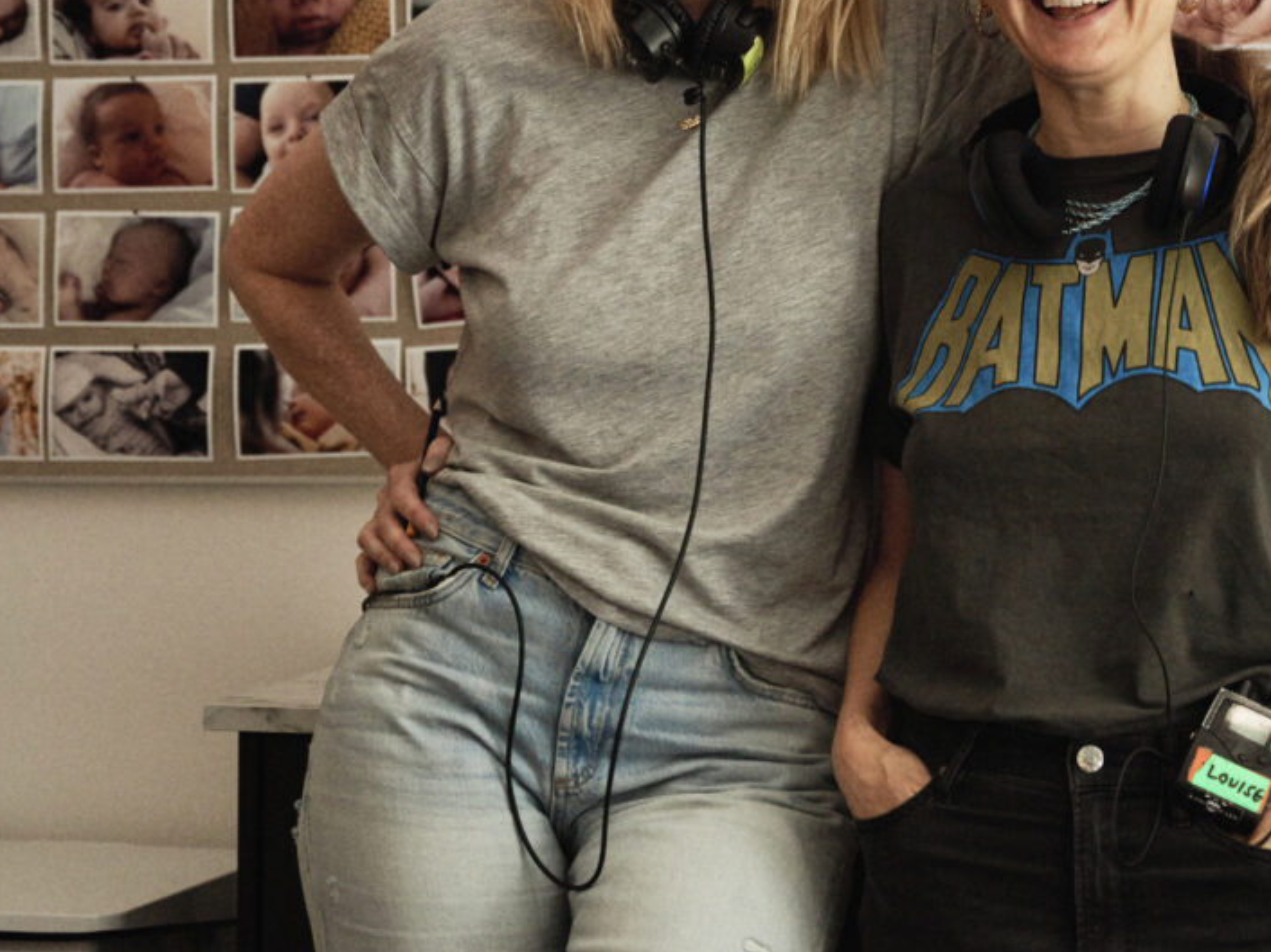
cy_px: 191
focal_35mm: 114
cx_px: 902
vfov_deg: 12.9
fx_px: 4201
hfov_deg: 17.1
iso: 640
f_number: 2.8
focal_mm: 54.7
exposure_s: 1/100
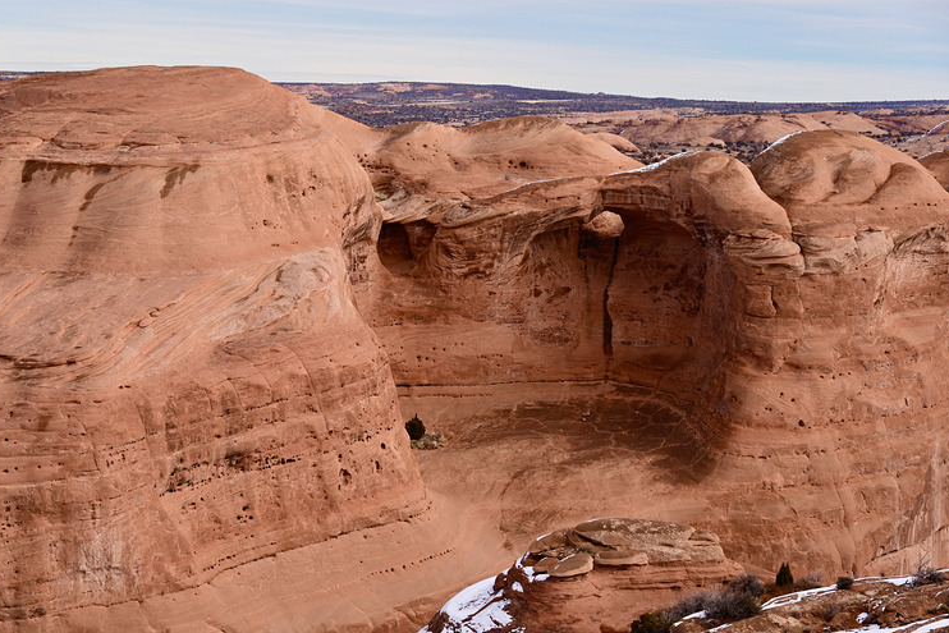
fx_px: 1951
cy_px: 362
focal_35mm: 74
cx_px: 376
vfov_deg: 18.4
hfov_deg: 27.3
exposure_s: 1/125
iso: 125
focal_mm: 61
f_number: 6
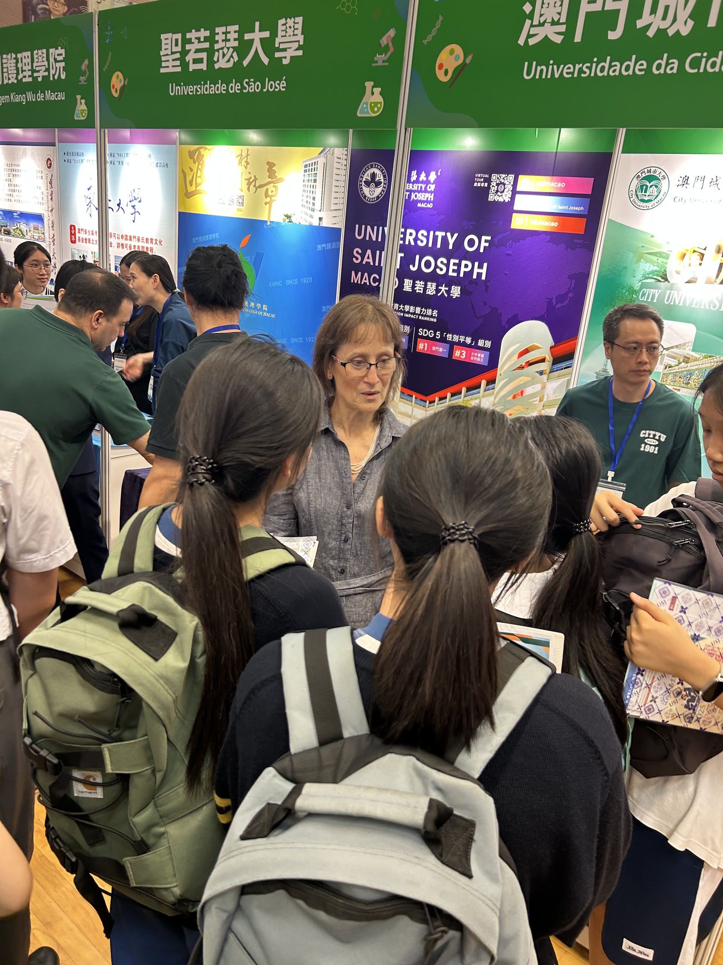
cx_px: 362
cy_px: 482
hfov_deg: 53.1
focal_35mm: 26
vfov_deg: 67.3
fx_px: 724
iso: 80
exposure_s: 1/50
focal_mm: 5.7
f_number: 1.5
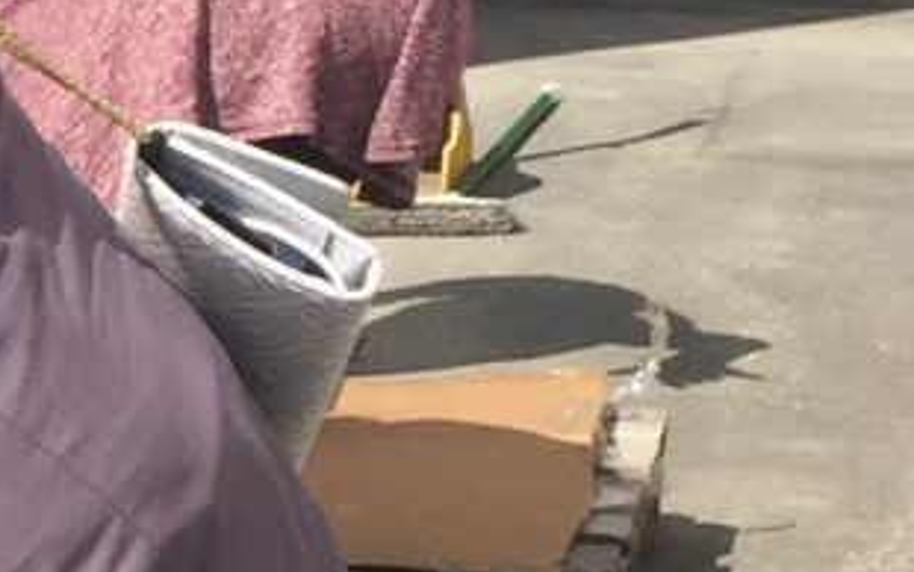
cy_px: 787
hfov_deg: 9.4
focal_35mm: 203
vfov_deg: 6.4
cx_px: -1114
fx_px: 5058
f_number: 2.2
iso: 32
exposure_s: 1/2083
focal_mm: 4.15
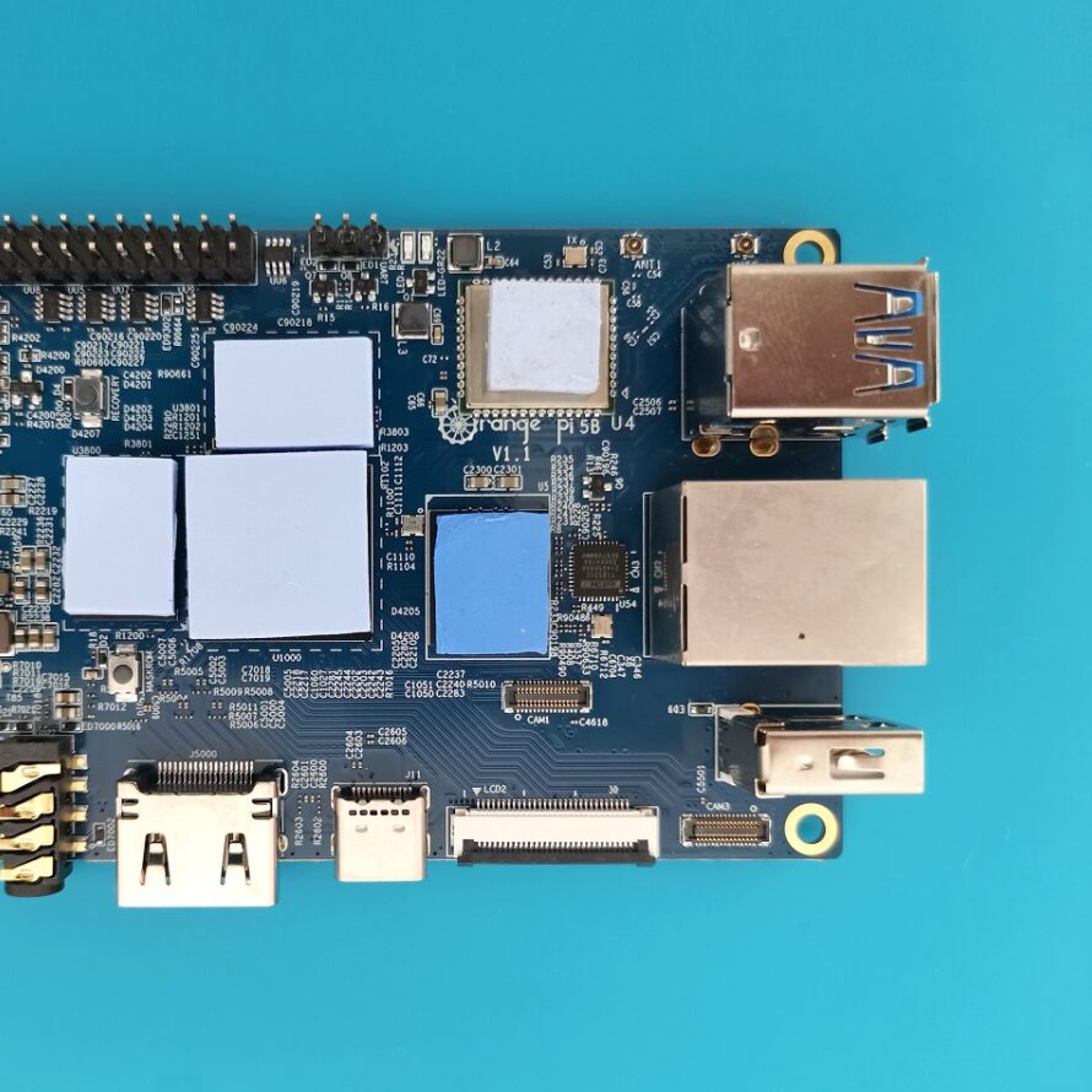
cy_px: 547
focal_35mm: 31
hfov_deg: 51.5
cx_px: 363
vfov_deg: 52.5
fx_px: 1106
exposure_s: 1/50
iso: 200
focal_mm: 4.75
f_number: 1.8
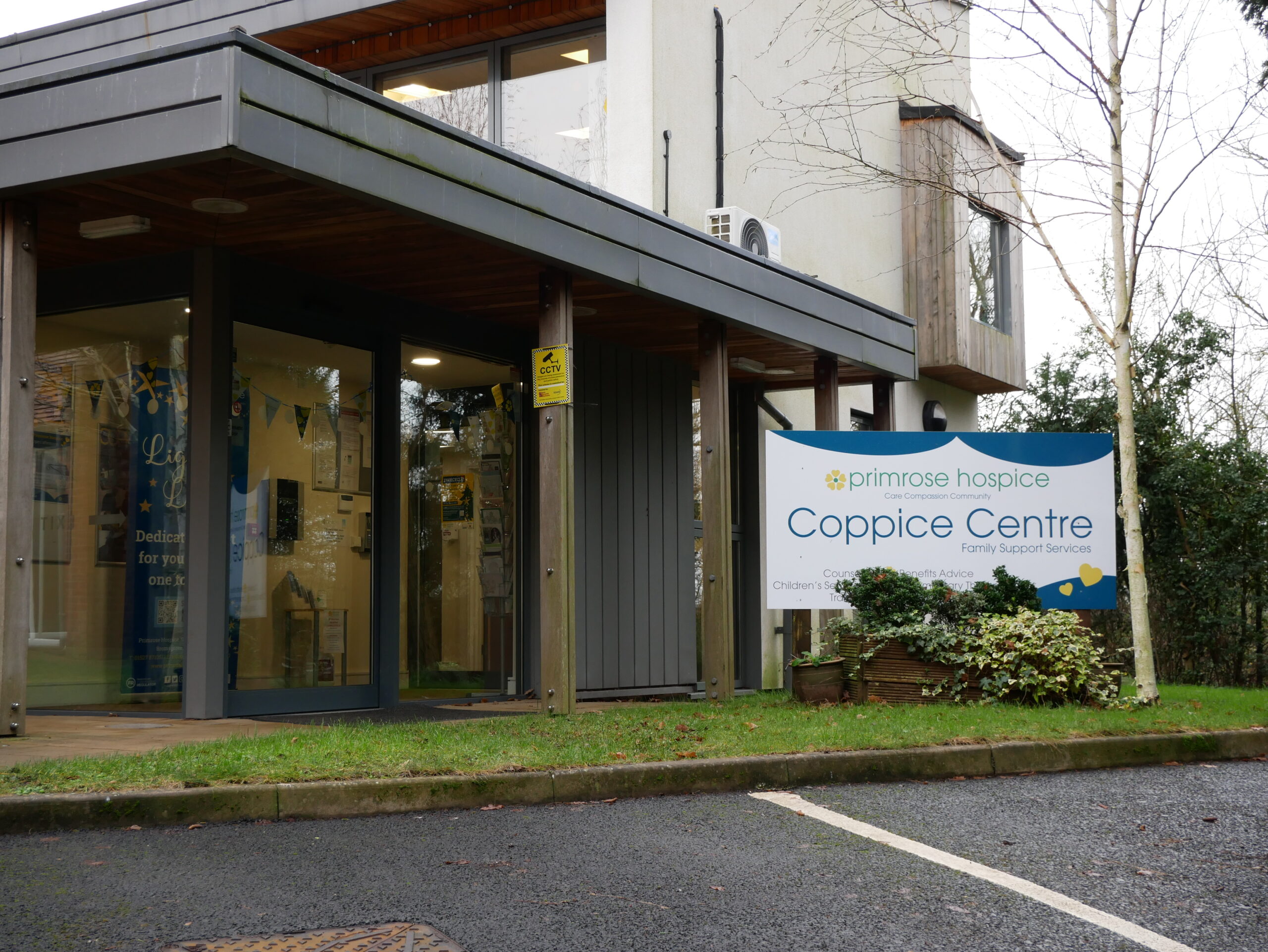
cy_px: 476
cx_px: 634
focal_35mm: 44
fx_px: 1612
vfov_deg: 32.9
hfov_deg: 42.9
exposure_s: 1/50
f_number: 5.6
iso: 400
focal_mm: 22
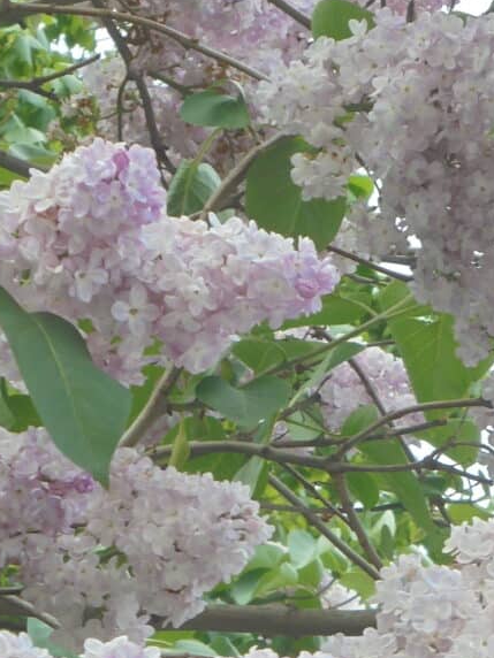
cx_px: 571
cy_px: 527
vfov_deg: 10.1
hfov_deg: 7.5
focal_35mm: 196
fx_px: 3729
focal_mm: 13.1
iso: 100
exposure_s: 1/80
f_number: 6.1
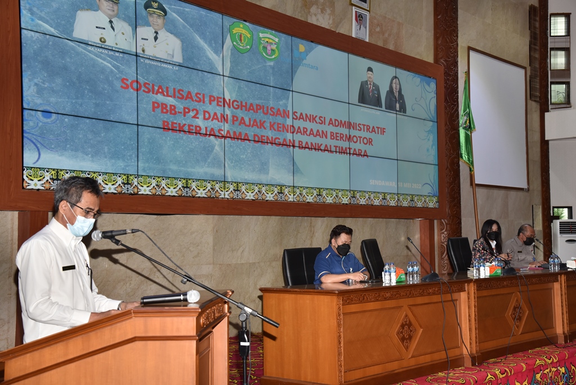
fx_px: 768
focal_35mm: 48
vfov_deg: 28.1
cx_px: 288
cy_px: 192
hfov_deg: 41.1
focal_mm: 48
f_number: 7.1
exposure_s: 1/125
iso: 800
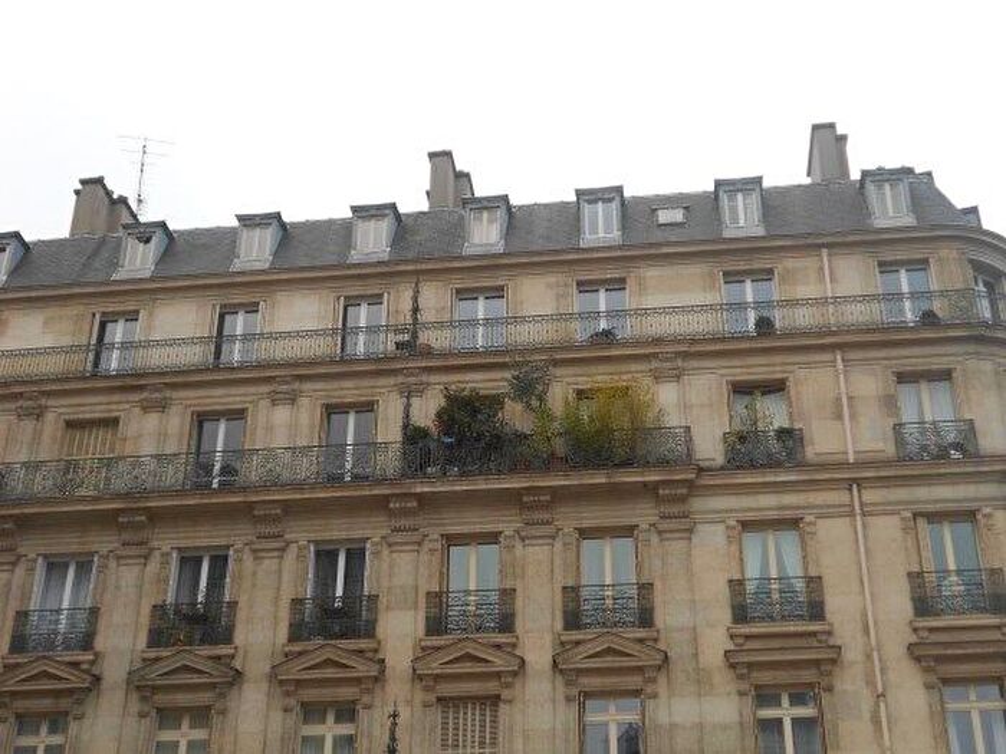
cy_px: 377
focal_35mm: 49
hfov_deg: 38.9
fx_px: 1424
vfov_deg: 29.7
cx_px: 503
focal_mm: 9
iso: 80
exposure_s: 1/125
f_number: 4.5
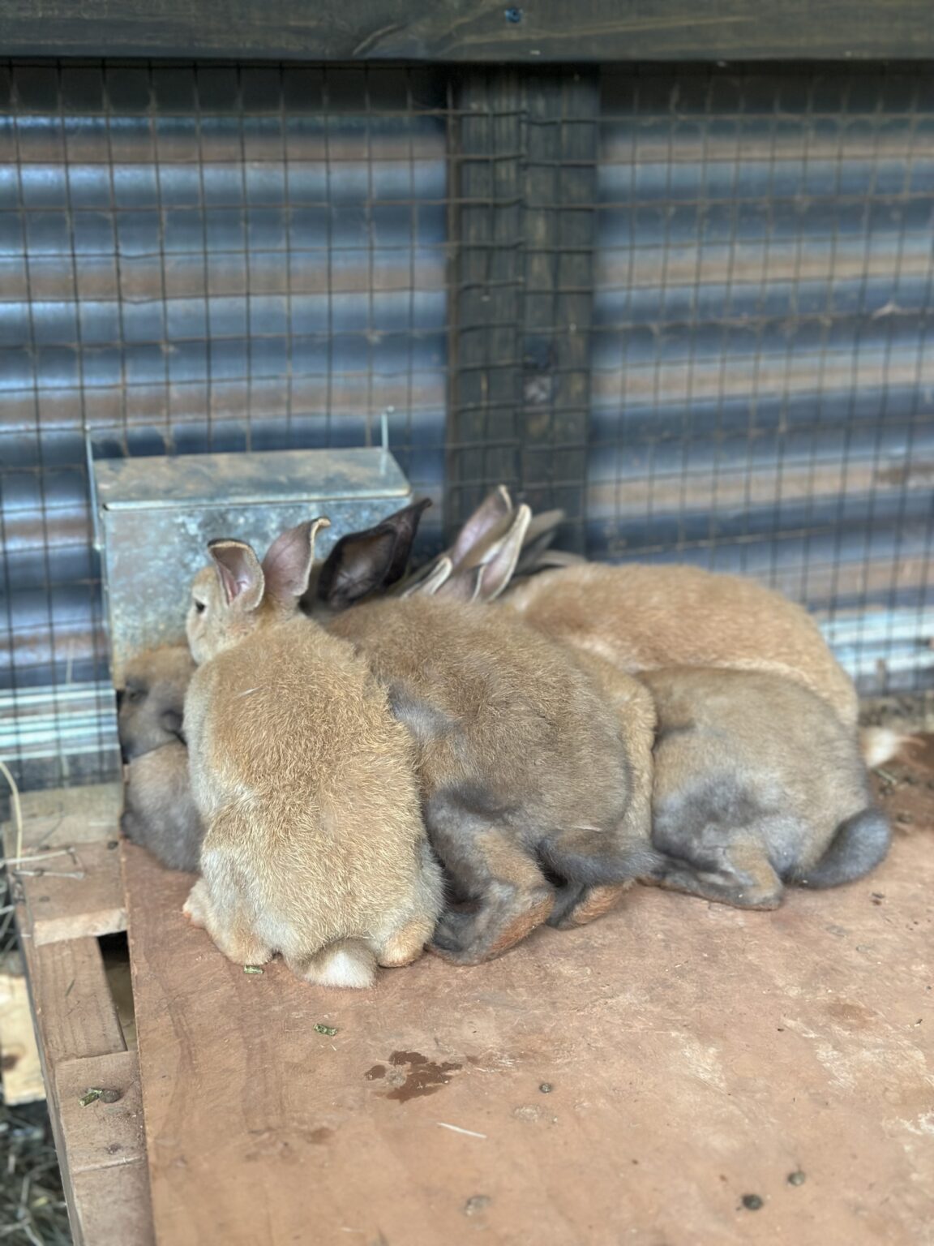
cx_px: 467
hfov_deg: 30.3
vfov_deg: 39.7
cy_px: 623
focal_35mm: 48
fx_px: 1727
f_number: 1.78
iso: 400
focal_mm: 6.86
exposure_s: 1/50
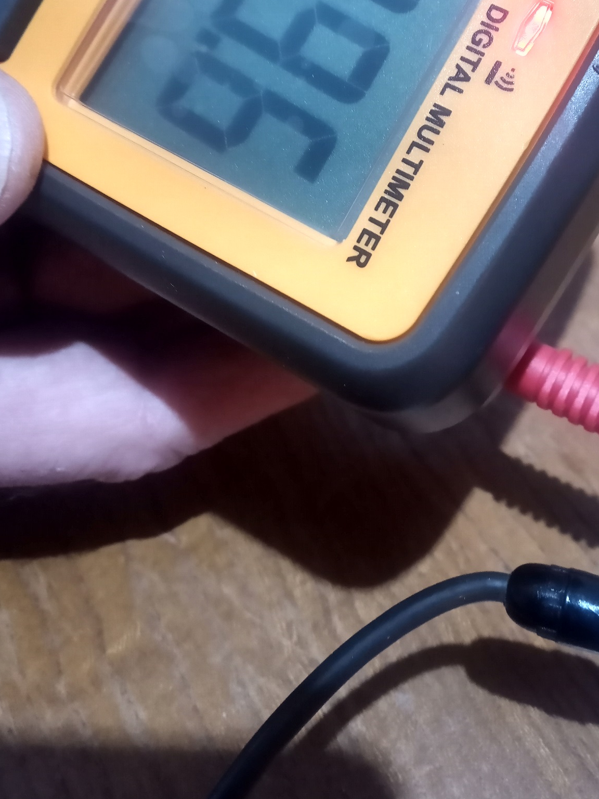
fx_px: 969
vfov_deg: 43.6
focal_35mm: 42
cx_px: 437
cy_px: 215
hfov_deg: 33.8
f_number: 2
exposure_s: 1/20
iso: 840
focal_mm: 3.44
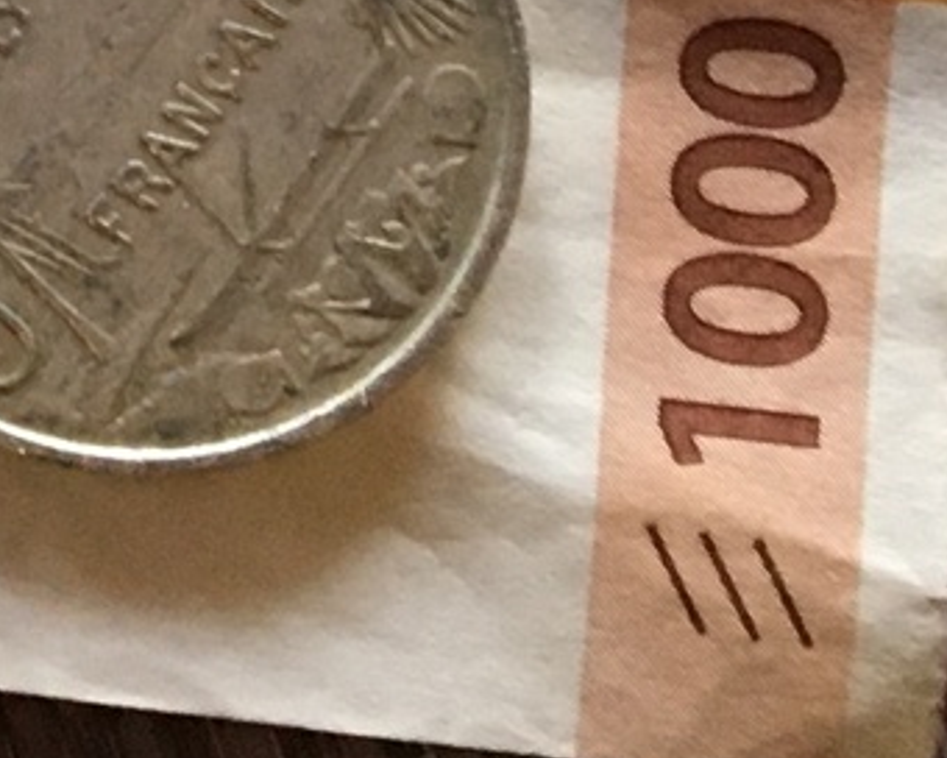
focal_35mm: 183
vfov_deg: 8.0
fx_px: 5129
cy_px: -872
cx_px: -1234
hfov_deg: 9.5
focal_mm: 4.15
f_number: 2.2
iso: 100
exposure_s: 1/30
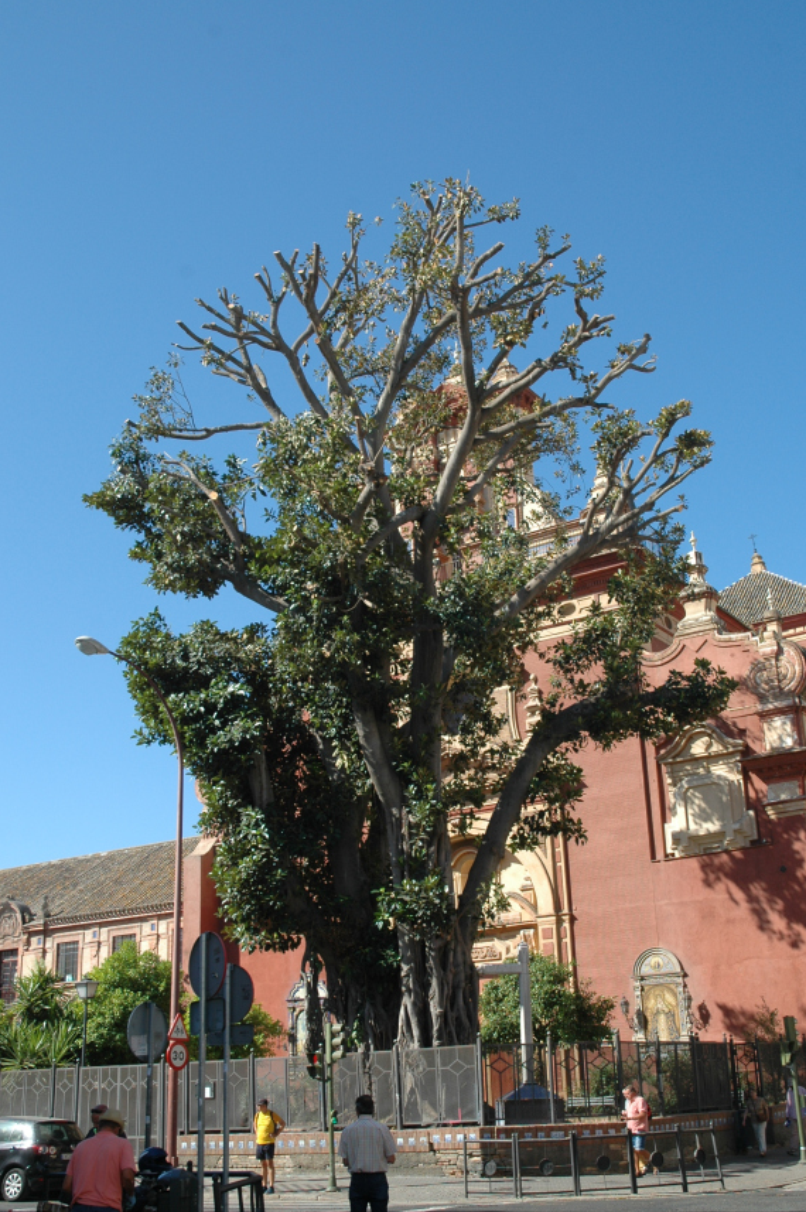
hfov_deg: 32.9
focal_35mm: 41
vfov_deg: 47.9
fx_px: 1364
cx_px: 399
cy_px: 635
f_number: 8
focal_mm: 25
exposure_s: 1/250
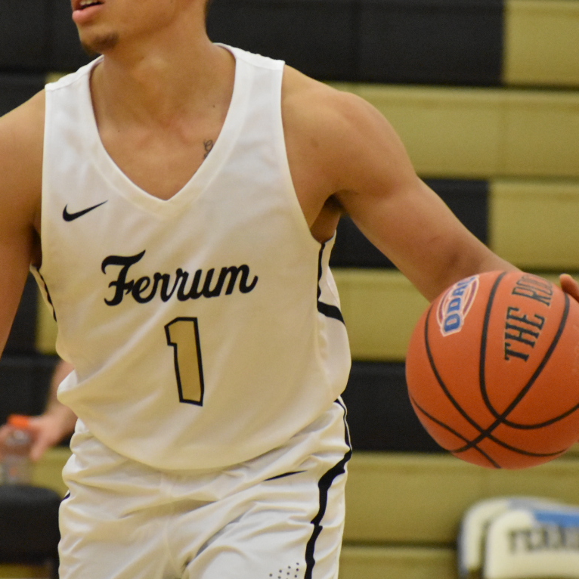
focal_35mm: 526
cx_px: 218
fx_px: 9952
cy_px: 220
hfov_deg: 3.3
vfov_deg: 3.3
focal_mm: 195
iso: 6400
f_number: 5.3
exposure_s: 1/640
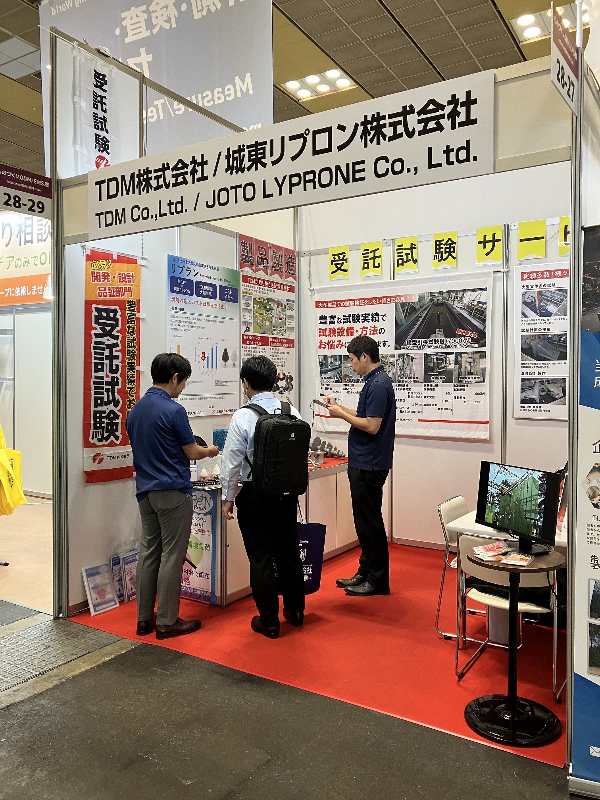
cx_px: 300
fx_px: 647
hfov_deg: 49.7
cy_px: 400
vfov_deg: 63.4
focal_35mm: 28
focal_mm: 3.99
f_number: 1.8
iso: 100
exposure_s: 1/60
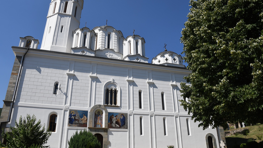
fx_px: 188
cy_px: 70
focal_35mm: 27
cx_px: 128
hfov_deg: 69.9
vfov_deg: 42.9
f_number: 10
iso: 125
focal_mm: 16
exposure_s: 1/320
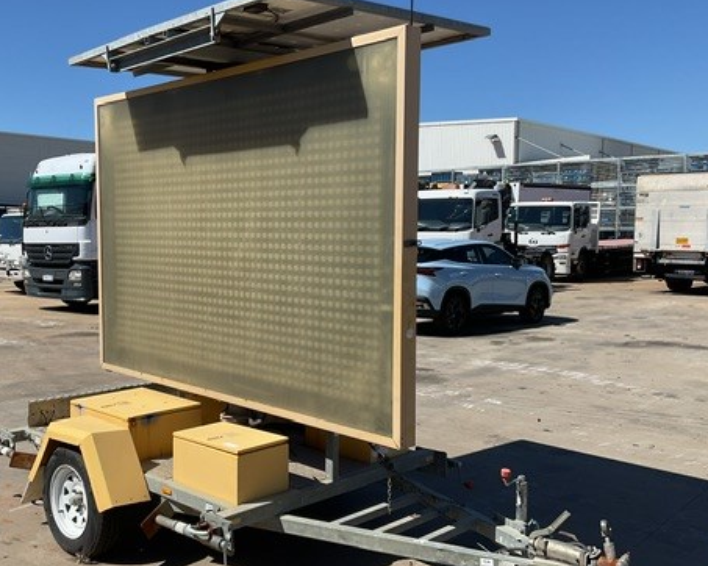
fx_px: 838
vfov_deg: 37.3
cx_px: 249
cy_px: 294
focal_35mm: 40
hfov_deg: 45.3
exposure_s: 1/2801
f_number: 1.8
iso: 16
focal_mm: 3
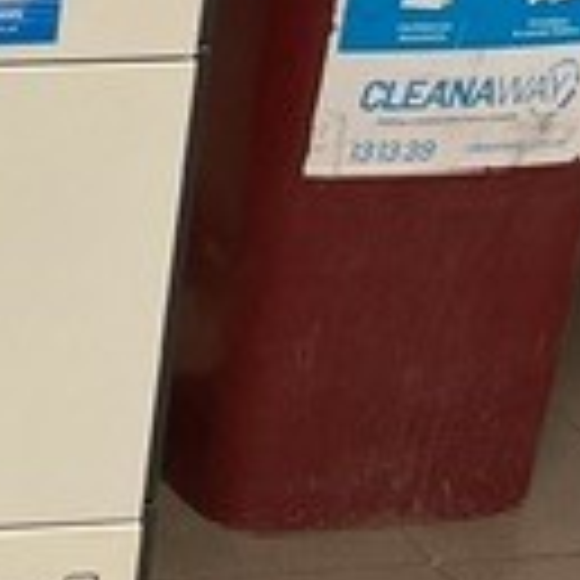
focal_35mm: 127
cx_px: -508
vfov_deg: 13.7
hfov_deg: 12.4
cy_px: 171
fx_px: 2407
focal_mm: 3
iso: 160
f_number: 1.8
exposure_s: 1/50
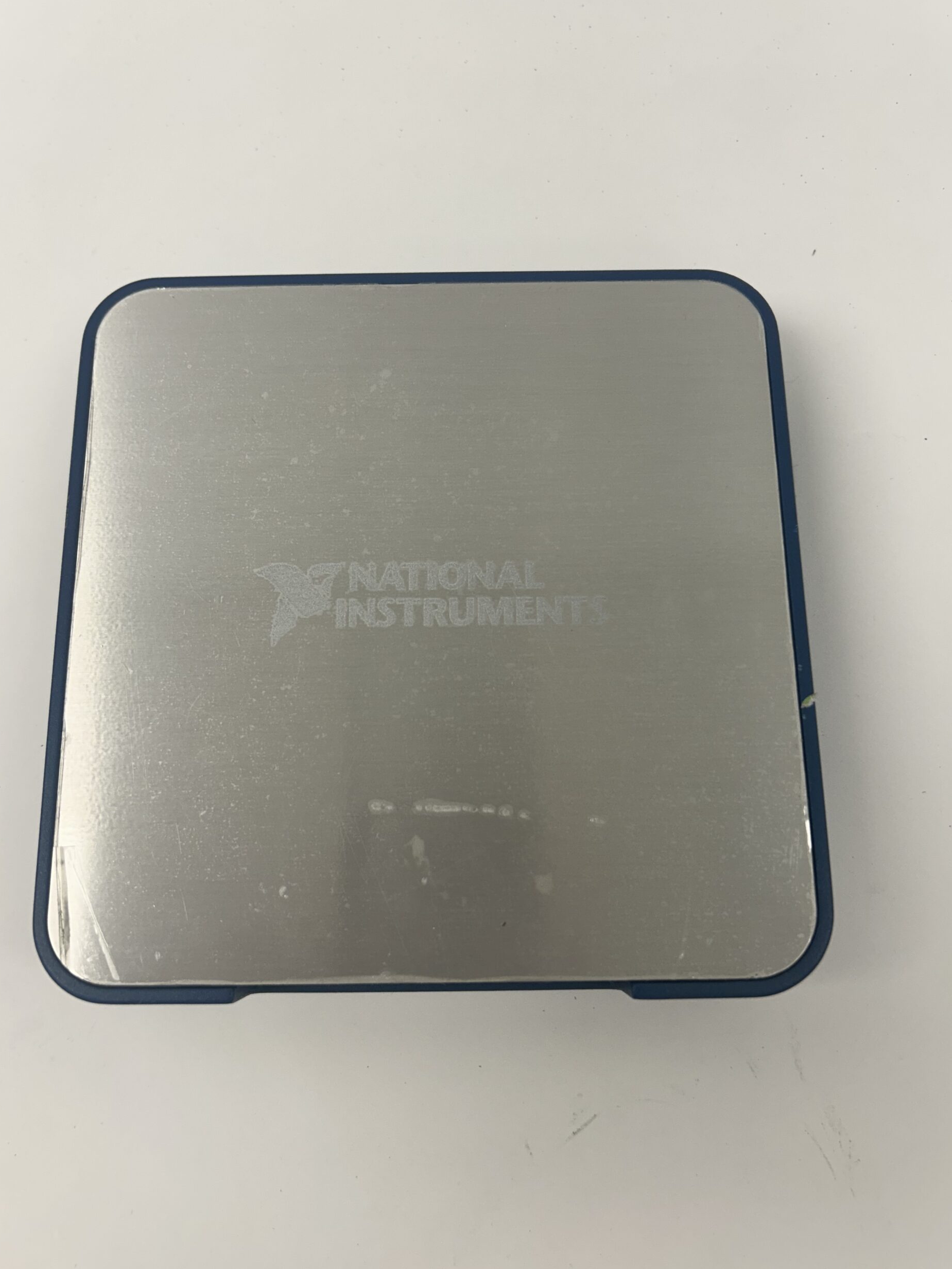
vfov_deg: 65.3
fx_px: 990
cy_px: 624
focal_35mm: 27
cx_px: 470
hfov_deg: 51.4
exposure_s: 1/134
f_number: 1.5
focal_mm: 5.7
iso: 32
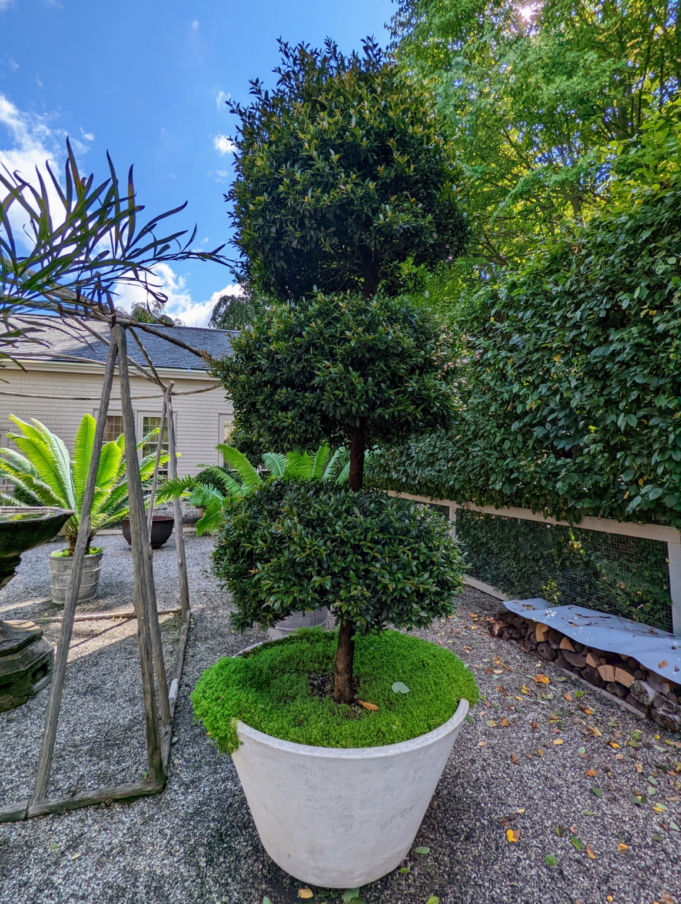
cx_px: 340
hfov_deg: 78.3
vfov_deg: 94.4
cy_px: 452
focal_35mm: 16
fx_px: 419
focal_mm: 2.35
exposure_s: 1/1056
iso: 41
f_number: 2.2
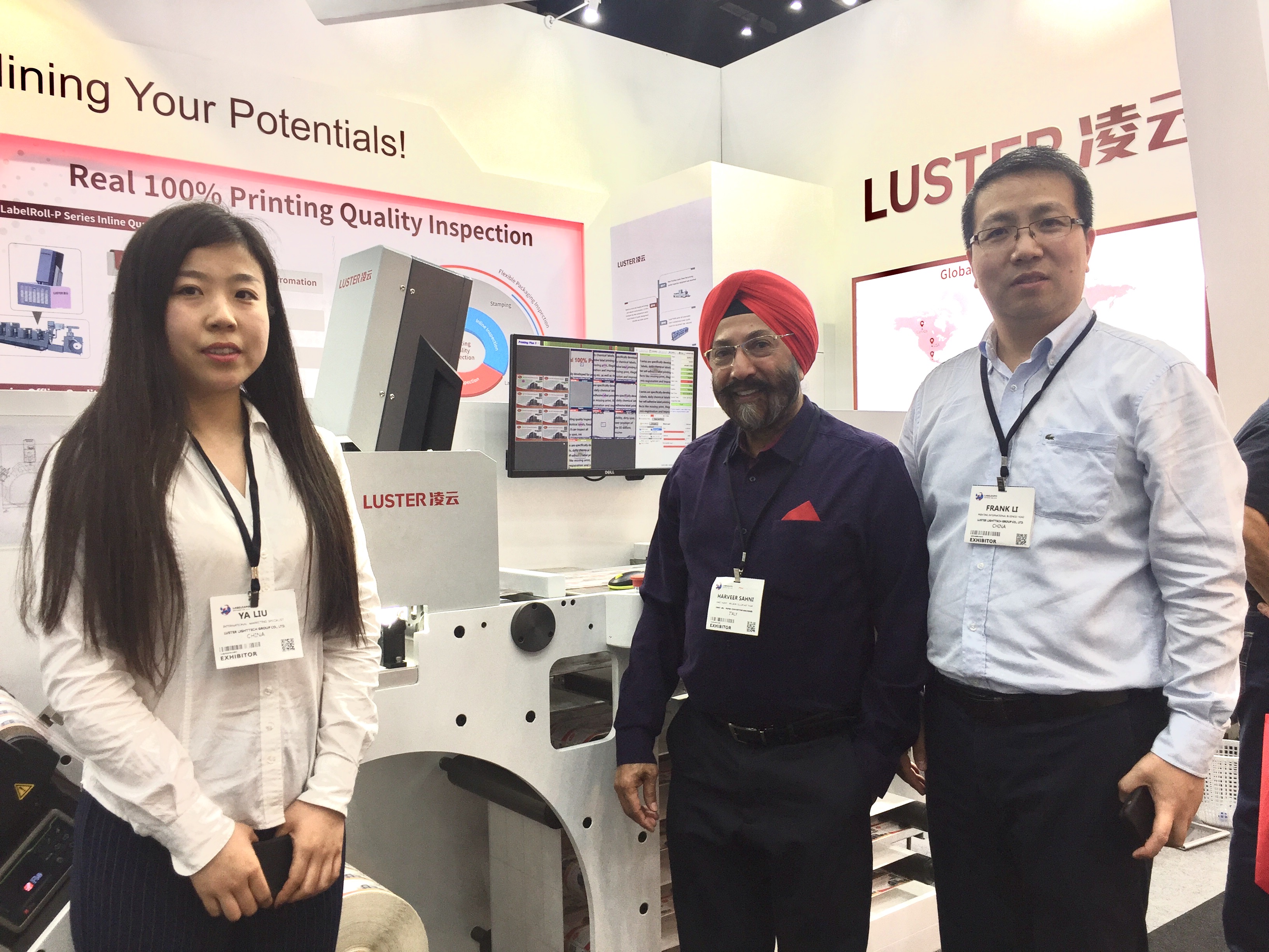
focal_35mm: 29
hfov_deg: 61.7
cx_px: 634
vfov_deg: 48.2
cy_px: 476
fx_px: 1063
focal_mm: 4.15
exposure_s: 1/50
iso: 32
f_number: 2.2
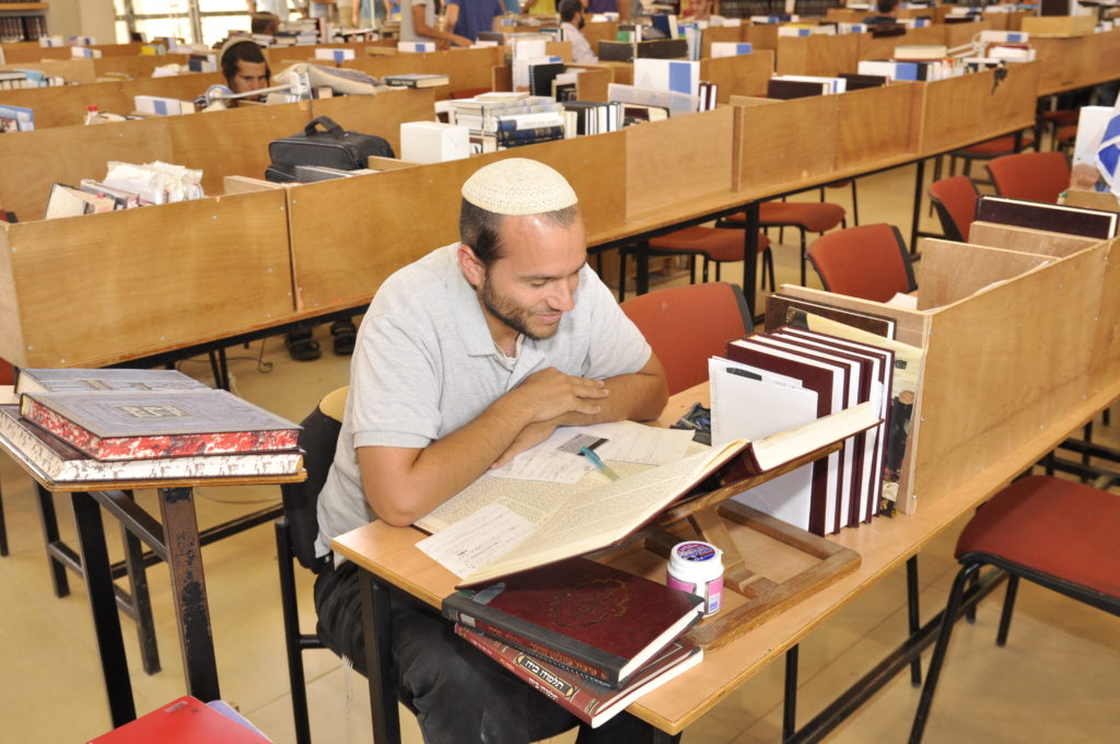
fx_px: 1119
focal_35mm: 36
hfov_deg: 53.2
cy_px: 372
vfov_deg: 36.8
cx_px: 560
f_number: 4.5
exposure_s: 1/200
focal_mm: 24
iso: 640
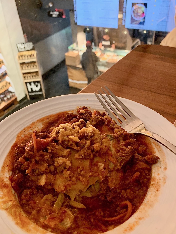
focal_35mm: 26
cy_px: 117
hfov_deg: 53.1
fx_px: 176
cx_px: 88
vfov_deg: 67.3
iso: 640
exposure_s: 1/30
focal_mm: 4.25
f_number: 1.8
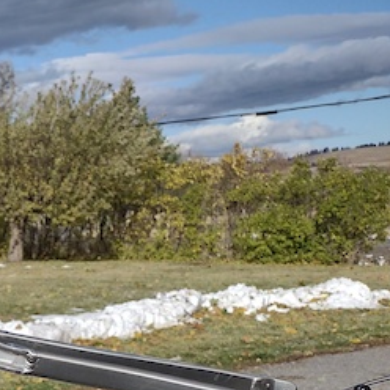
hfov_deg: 19.0
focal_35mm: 77
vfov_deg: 21.6
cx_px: -236
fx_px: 981
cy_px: 403
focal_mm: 4.71
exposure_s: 1/1882
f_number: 1.7
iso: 100
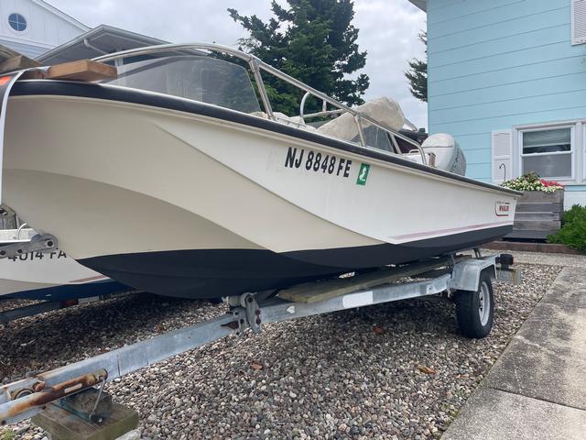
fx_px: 440
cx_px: 293
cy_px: 220
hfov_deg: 67.3
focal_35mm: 26
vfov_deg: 53.1
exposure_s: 1/2257
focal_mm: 4.2
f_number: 1.6
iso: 32
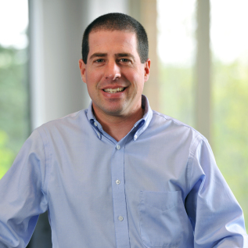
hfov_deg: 6.8
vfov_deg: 6.8
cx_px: 124
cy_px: 177
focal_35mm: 257
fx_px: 2083
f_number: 5
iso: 160
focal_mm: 200
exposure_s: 1/25
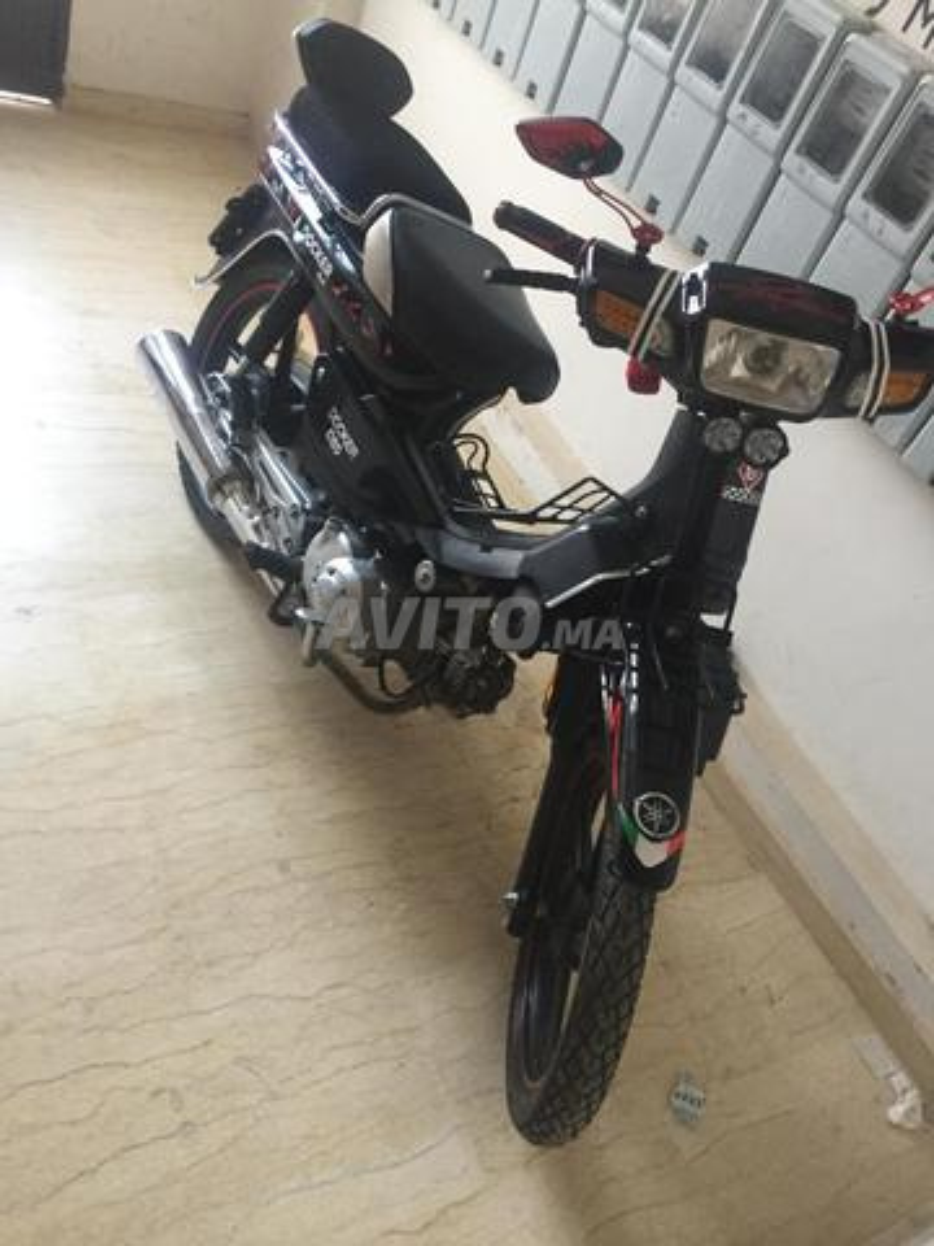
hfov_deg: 48.2
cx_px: 467
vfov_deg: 61.7
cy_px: 623
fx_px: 1043
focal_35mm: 29
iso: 200
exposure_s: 1/33
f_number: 2.2
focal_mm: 4.15
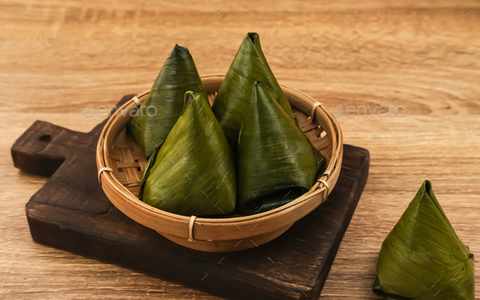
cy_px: 150
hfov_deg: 36.9
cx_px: 242
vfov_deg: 23.6
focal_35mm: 55
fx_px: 720
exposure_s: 1/100
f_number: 8
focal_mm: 35
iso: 400
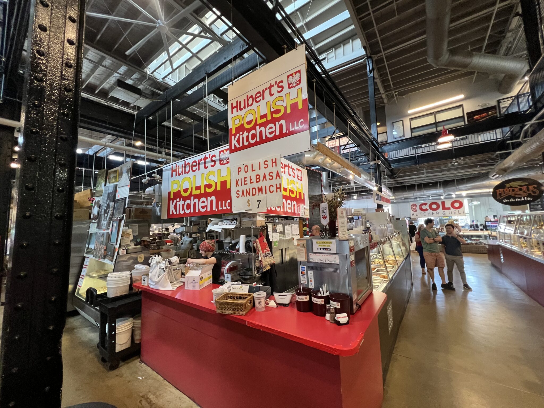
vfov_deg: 89.9
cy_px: 204
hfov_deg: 106.2
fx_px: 204
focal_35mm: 13
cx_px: 272
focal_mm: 1.57
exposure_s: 1/120
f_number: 1.8
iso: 250
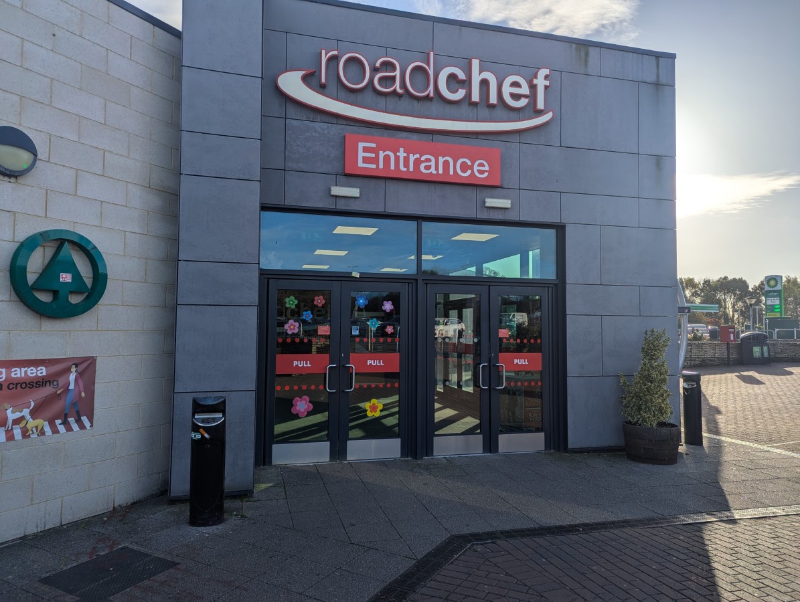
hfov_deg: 71.5
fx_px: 555
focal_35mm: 24
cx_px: 400
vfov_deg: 56.9
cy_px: 301
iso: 37
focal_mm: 6.81
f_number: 1.85
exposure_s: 1/3534
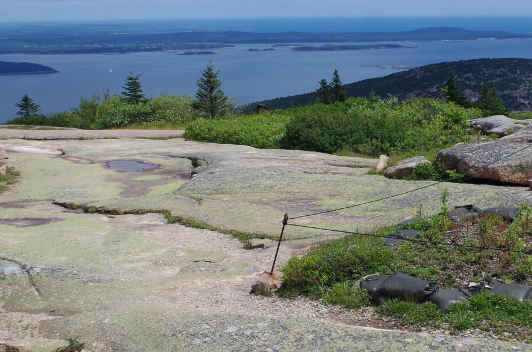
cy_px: 145
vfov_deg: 22.5
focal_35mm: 60
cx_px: 321
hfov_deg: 33.4
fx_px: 885
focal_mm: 18
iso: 200
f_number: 8
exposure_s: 1/640
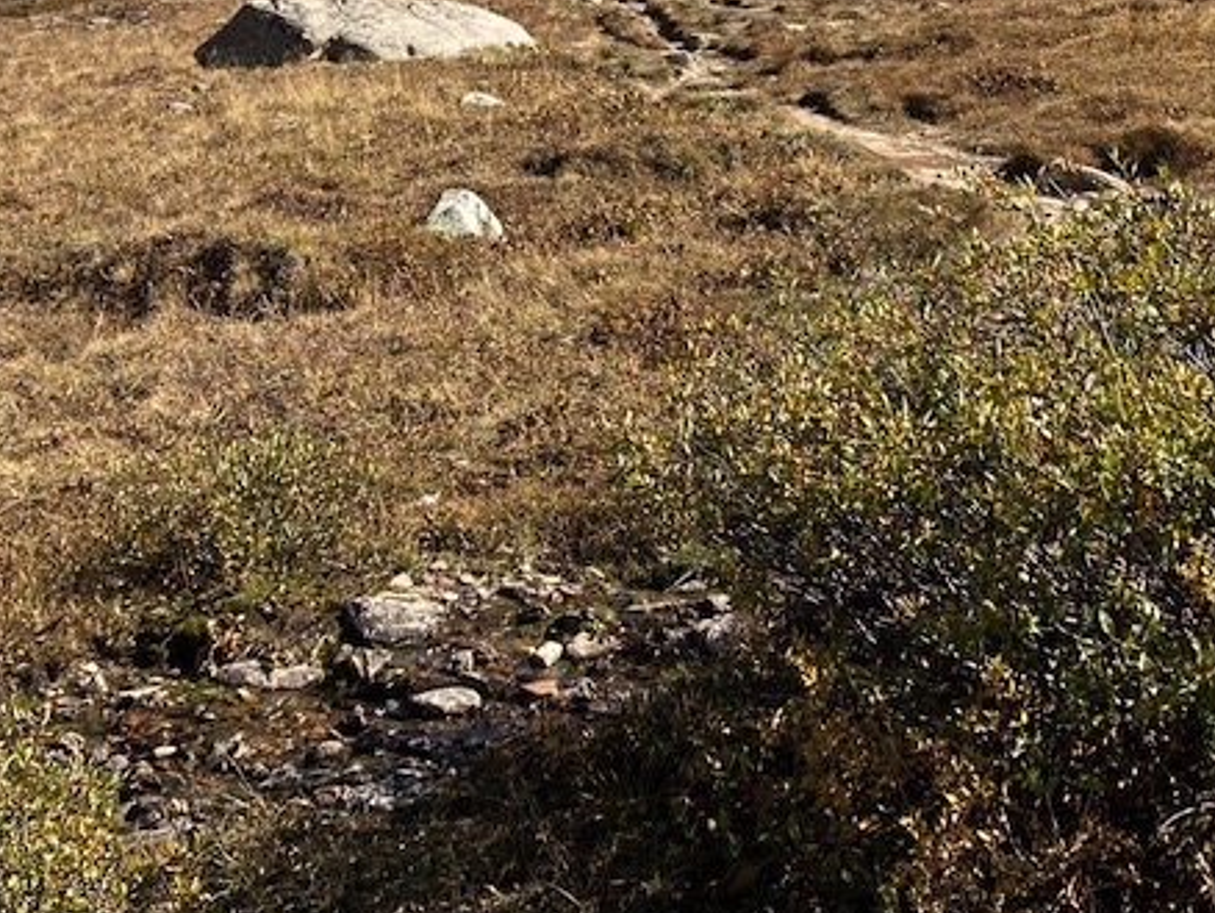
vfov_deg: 20.5
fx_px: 2423
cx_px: 893
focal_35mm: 69
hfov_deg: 27.8
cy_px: -31
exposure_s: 1/1130
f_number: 1.8
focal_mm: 3.99
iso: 20
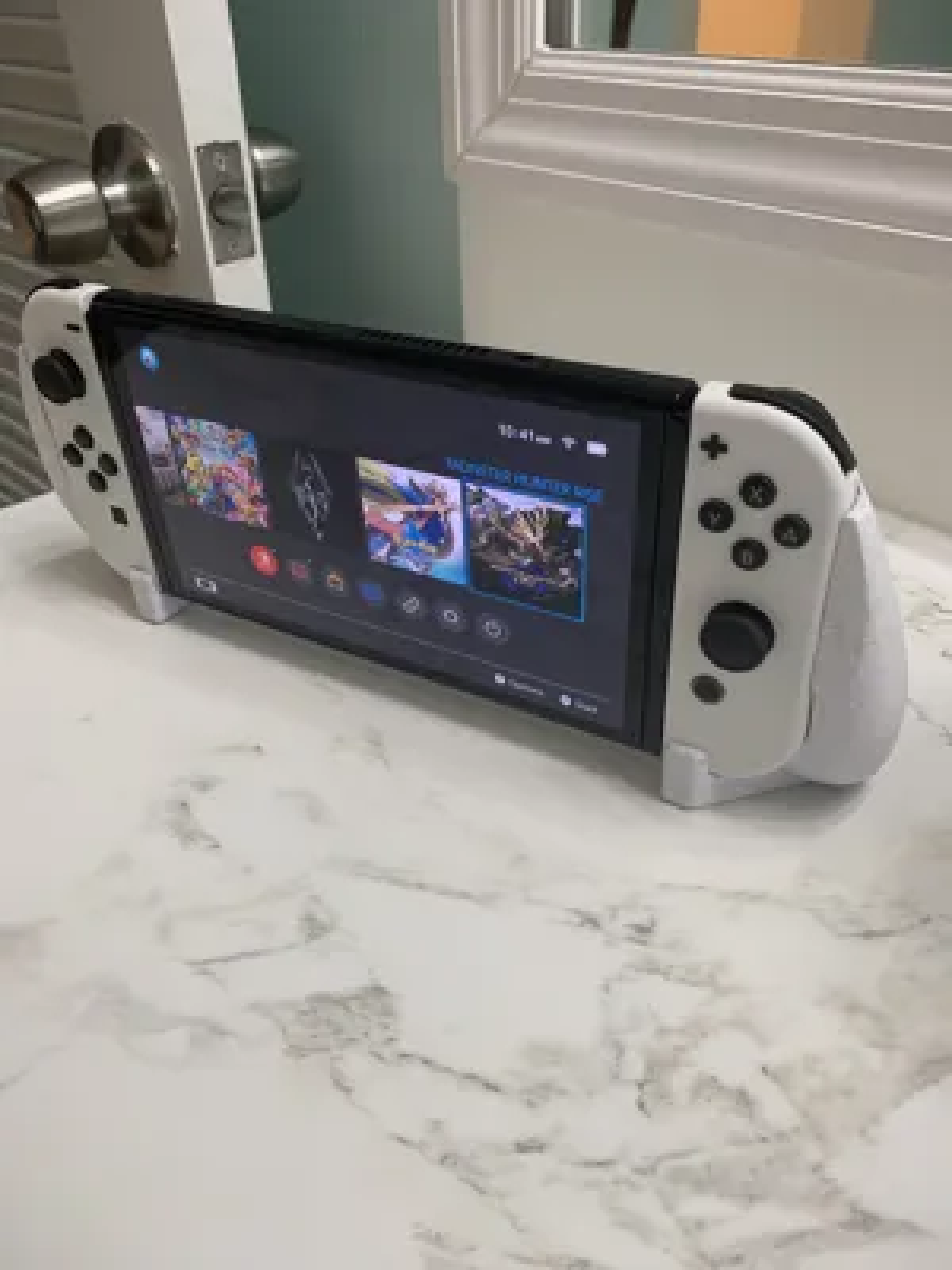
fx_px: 953
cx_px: 476
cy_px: 635
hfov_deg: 53.1
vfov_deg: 67.3
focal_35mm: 26
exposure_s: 1/60
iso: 64
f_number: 1.8
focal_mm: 4.25
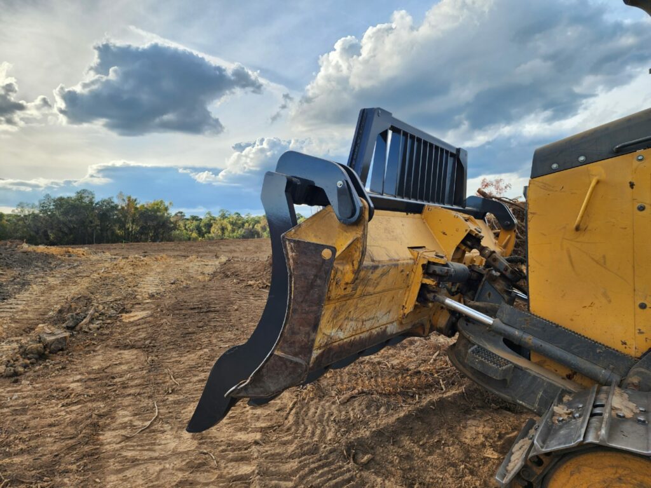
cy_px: 244
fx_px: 433
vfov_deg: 58.9
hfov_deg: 73.9
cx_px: 326
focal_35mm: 23
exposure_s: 1/417
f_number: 1.8
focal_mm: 6.4
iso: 12
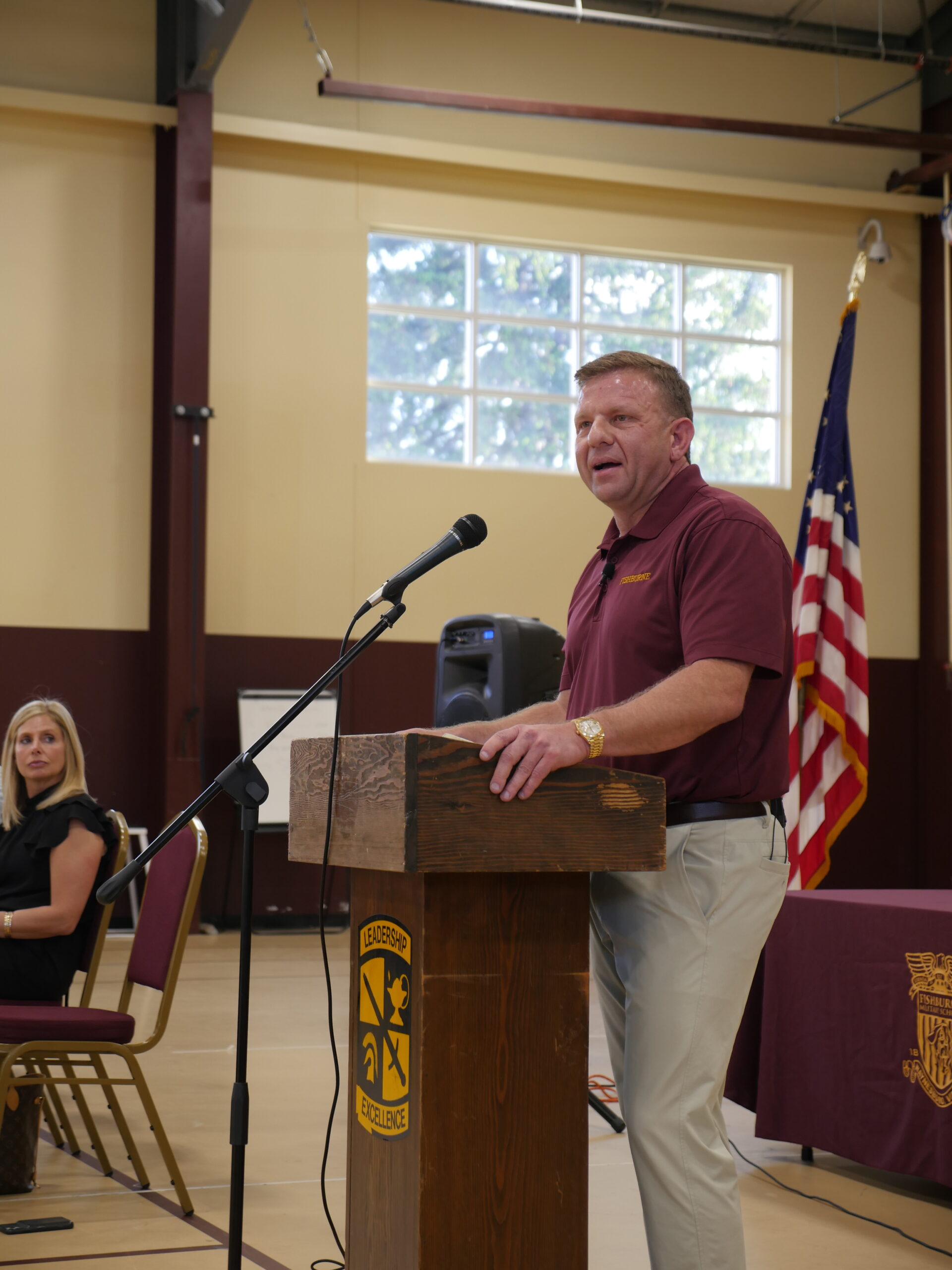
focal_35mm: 66
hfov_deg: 22.3
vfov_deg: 29.4
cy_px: 635
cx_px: 476
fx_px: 2420
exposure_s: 1/80
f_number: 2.8
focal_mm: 33
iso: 320
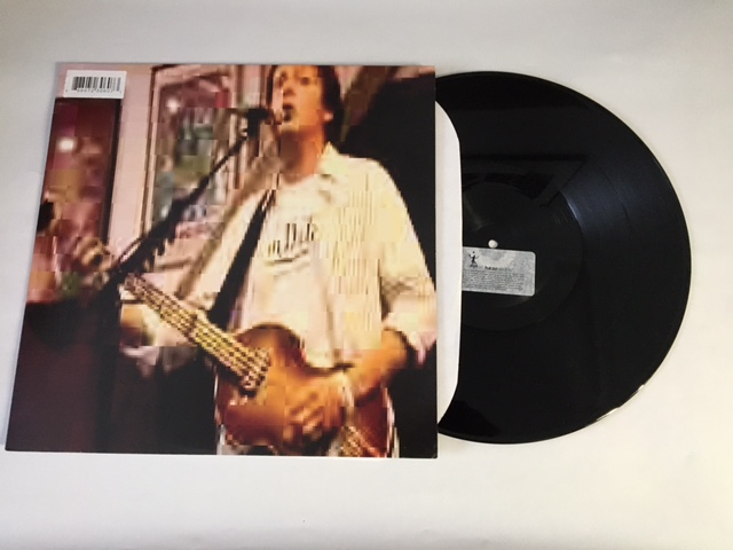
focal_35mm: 29
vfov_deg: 48.2
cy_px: 275
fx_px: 614
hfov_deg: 61.7
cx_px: 366
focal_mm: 4.15
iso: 200
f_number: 2.2
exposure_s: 1/25
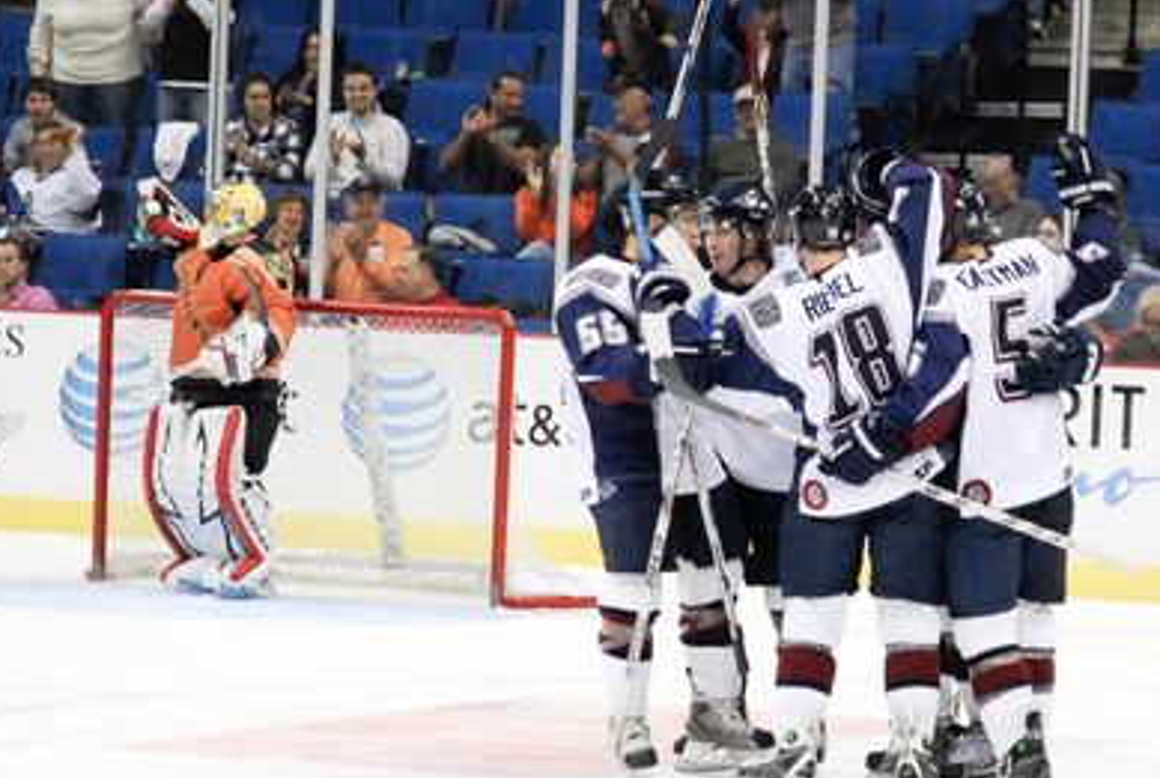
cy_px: 346
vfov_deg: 6.4
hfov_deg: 9.5
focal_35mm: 216
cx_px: 841
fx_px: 6973
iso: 800
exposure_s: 1/250
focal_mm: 70
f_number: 4.5
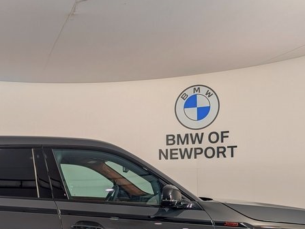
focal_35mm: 55
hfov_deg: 33.7
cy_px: 164
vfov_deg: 26.3
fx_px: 485
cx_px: 53
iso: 20
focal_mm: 6.9
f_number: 1.68
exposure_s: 1/656
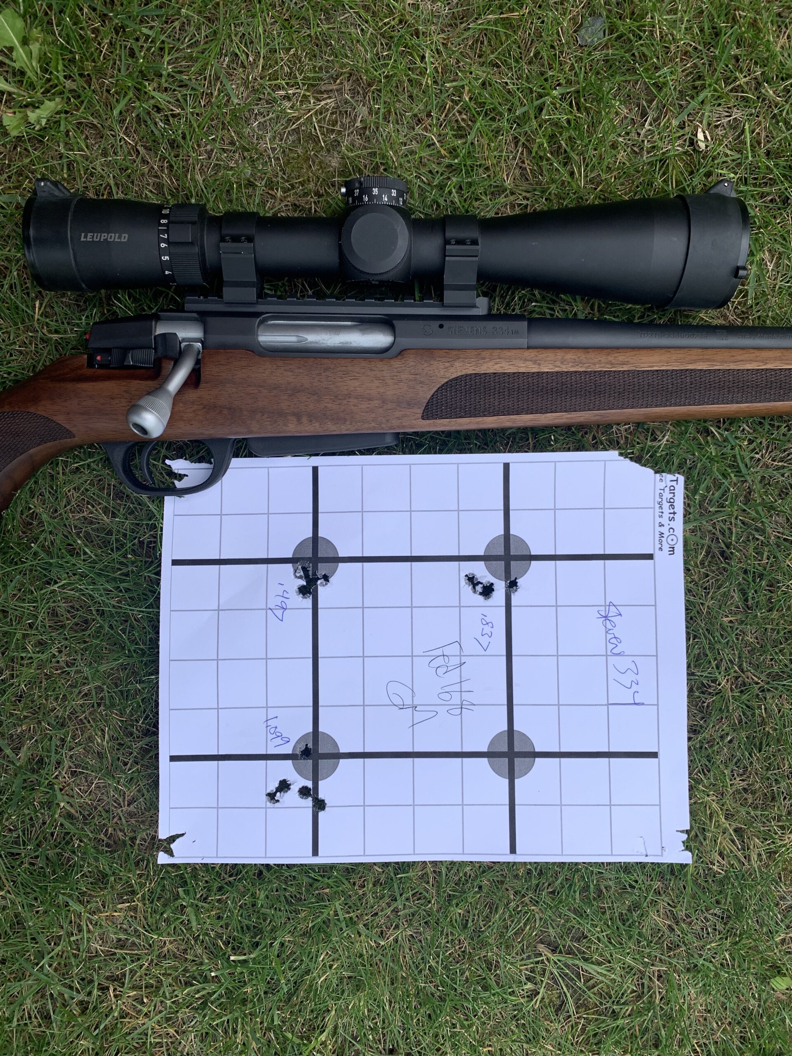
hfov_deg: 53.1
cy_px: 528
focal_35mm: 26
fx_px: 793
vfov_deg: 67.3
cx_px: 396
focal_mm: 4.25
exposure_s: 1/1111
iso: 25
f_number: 1.8
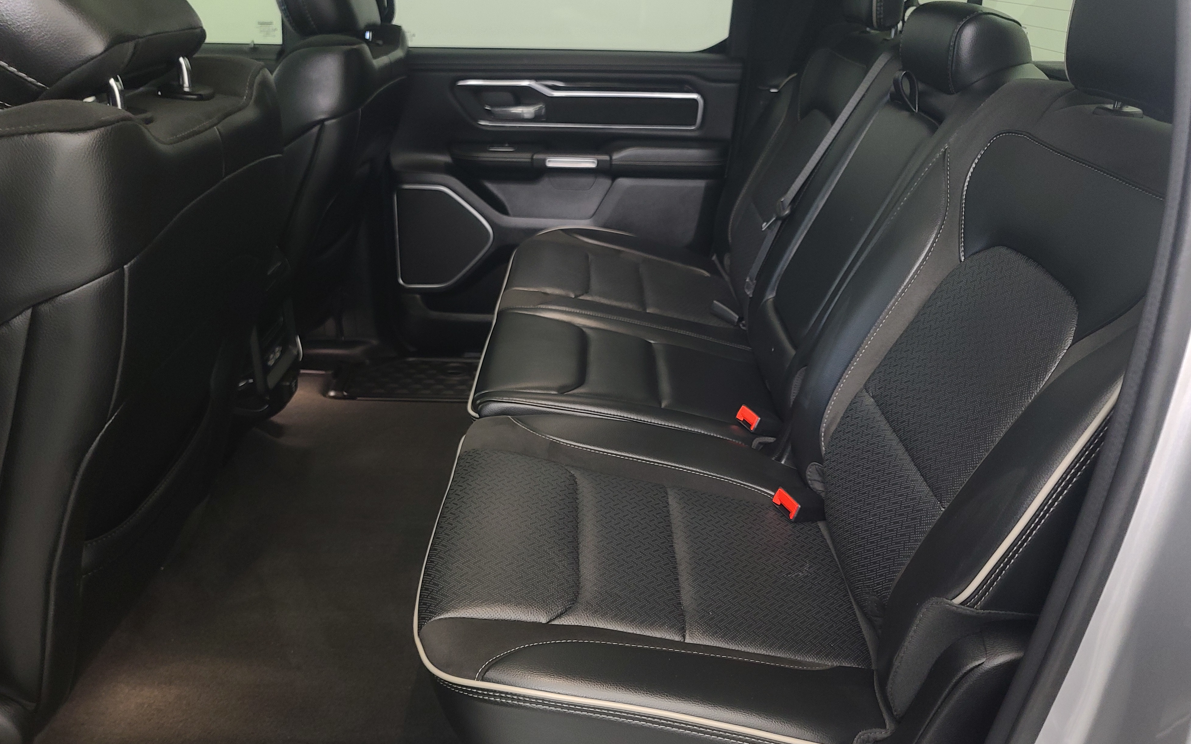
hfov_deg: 68.4
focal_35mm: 27
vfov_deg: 46.0
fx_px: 876
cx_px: 603
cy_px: 387
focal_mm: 7
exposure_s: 1/24
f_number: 1.8
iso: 800
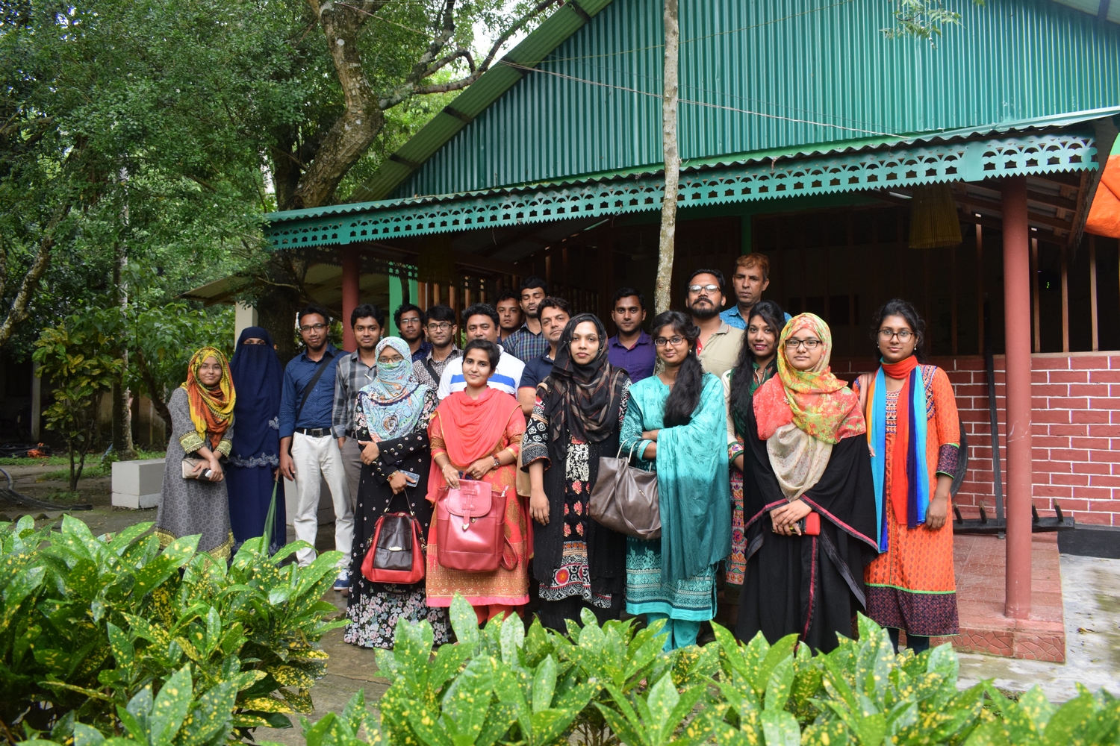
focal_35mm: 27
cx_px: 560
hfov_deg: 67.4
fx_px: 840
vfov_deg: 47.9
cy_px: 373
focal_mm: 18
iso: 1400
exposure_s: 1/125
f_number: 5.6
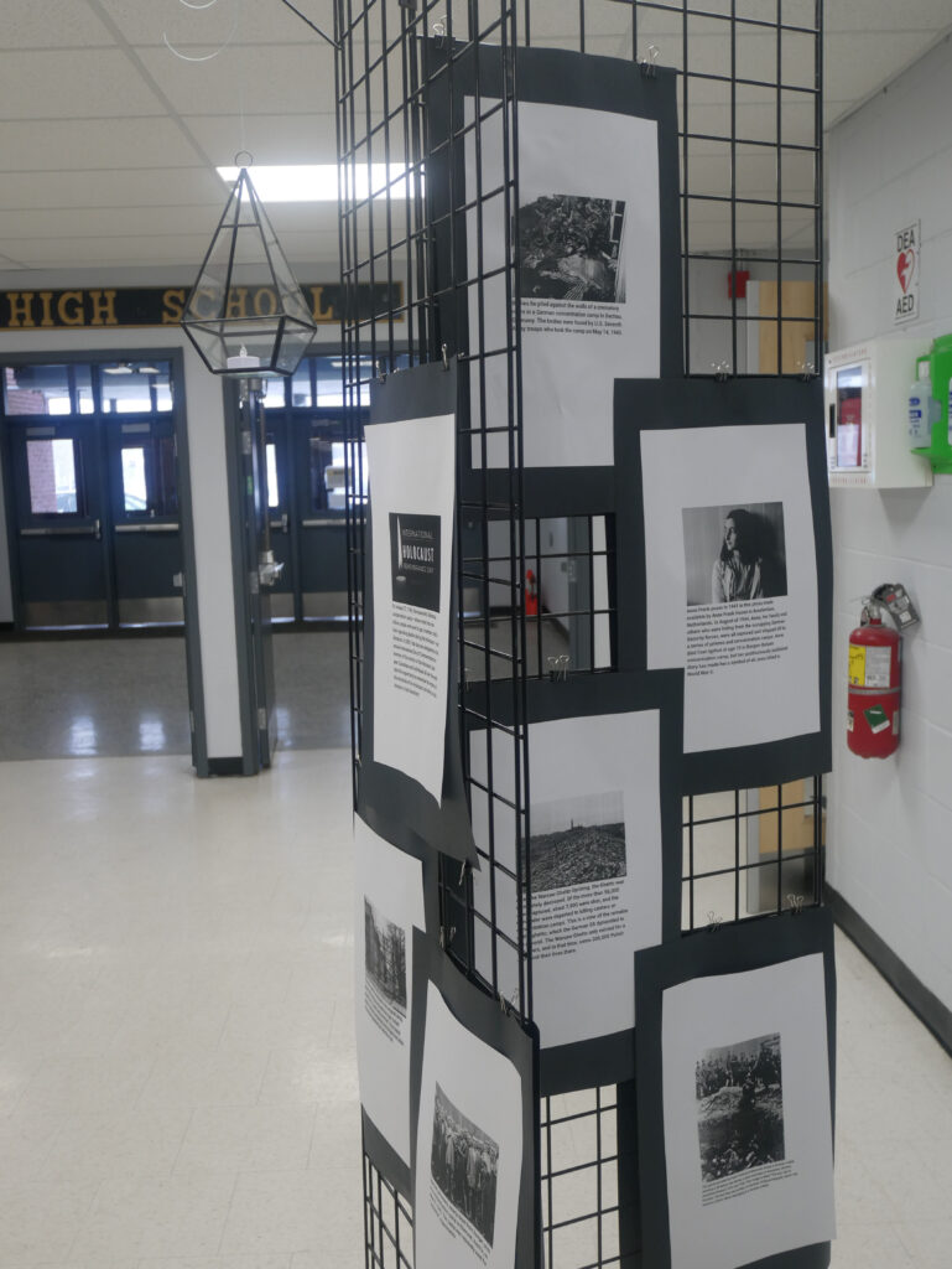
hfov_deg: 41.8
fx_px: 1246
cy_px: 634
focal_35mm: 34
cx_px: 476
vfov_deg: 53.9
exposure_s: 1/60
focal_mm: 17
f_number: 4.1
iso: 320
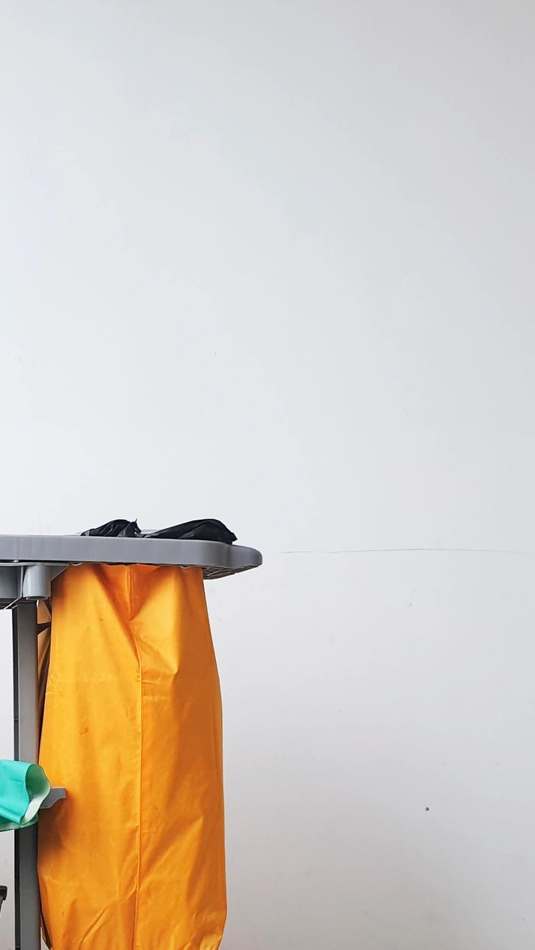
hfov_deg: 20.7
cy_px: 643
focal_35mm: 57
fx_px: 1437
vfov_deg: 36.2
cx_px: 68
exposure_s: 1/100
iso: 64
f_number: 2.4
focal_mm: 4.3
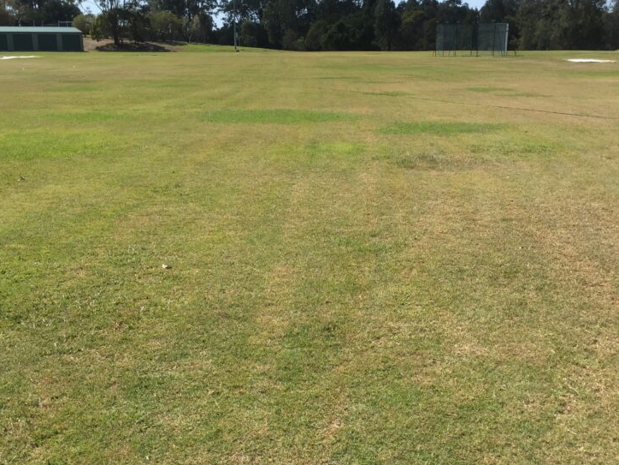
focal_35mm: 41
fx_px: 733
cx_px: 311
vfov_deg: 35.1
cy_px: 248
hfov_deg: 45.8
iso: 32
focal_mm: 4.15
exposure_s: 1/1464
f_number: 2.2
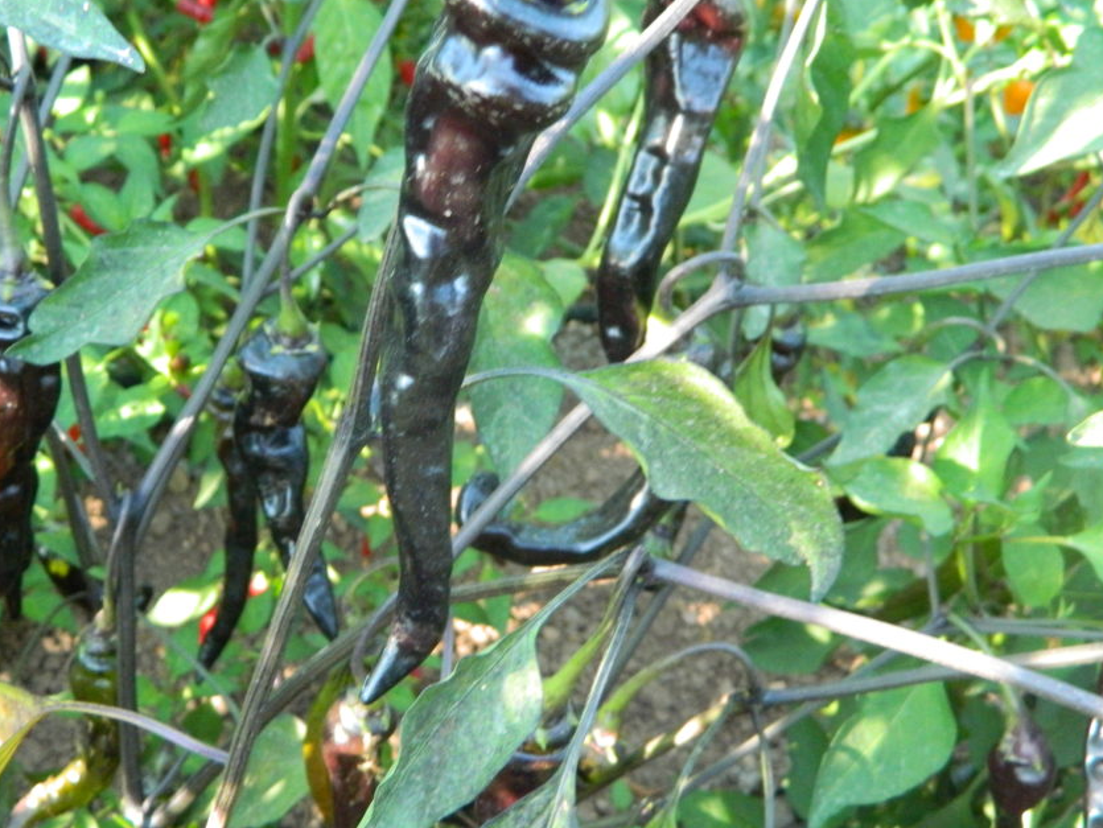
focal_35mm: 38
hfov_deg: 48.8
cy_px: 458
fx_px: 1211
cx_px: 482
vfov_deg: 37.7
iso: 400
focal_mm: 5.6
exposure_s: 1/50
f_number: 3.2
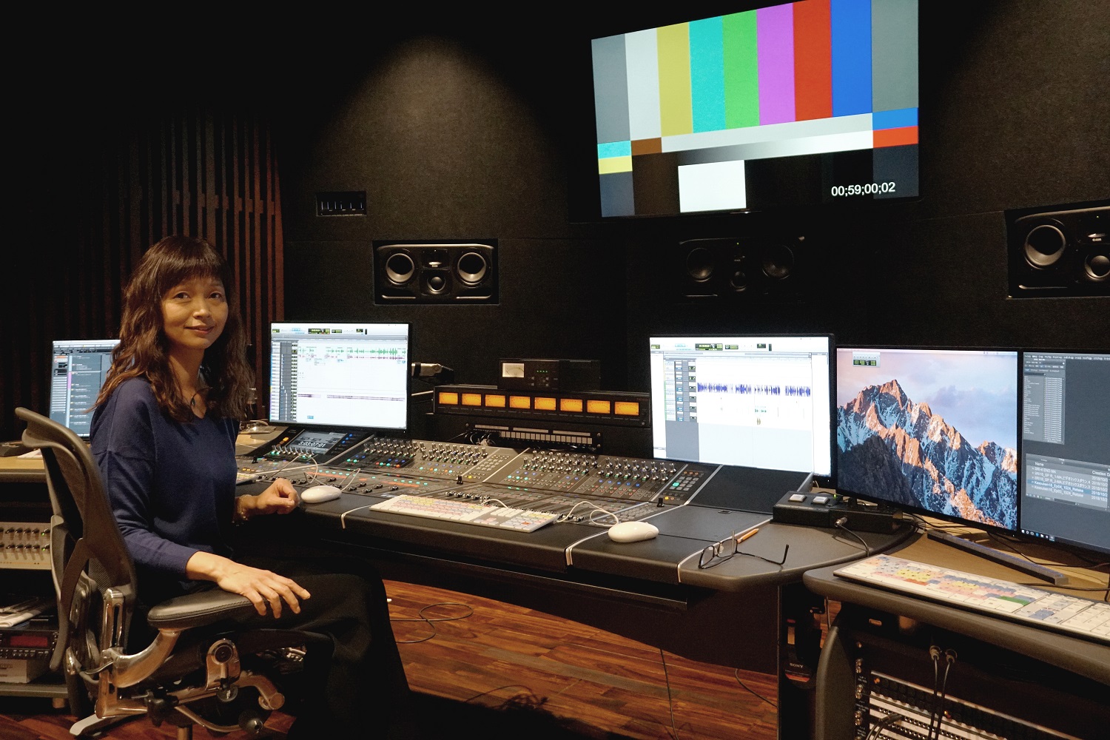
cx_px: 555
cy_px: 370
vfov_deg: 41.7
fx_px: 971
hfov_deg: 59.5
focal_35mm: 32
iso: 4000
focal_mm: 21
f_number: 4
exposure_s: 1/160
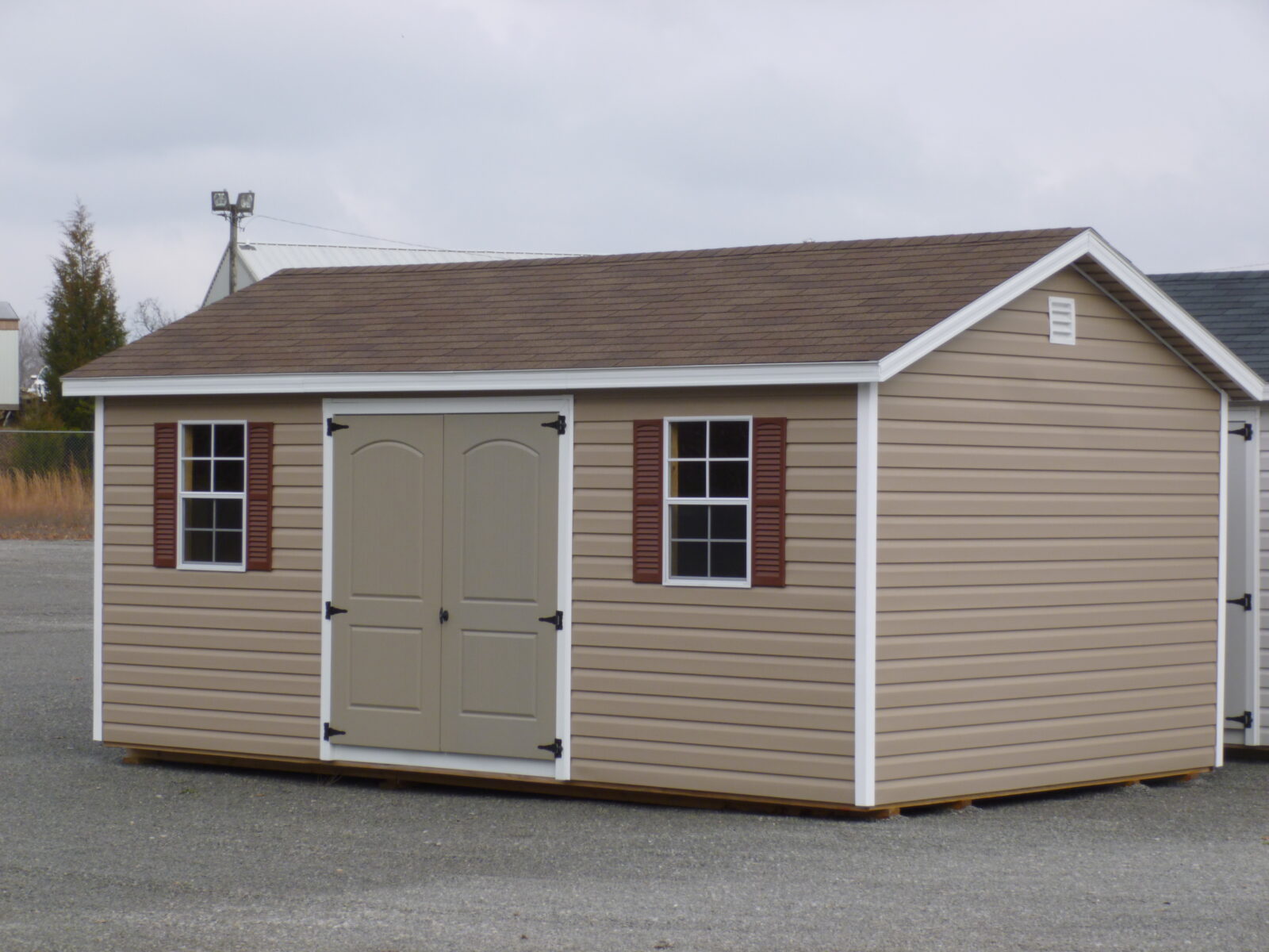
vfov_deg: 16.1
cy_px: 476
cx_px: 634
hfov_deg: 21.3
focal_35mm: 92
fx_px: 3373
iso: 100
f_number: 5.2
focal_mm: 16.5
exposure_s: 1/200
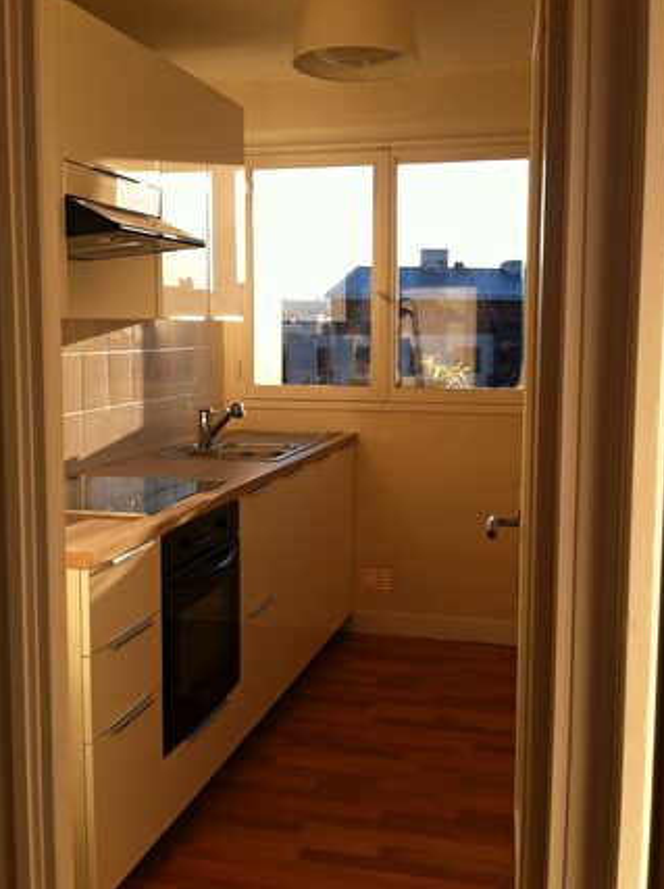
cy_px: 440
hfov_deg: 33.5
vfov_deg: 43.9
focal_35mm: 43
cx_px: 318
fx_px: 1103
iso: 80
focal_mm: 3.85
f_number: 2.8
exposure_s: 1/335
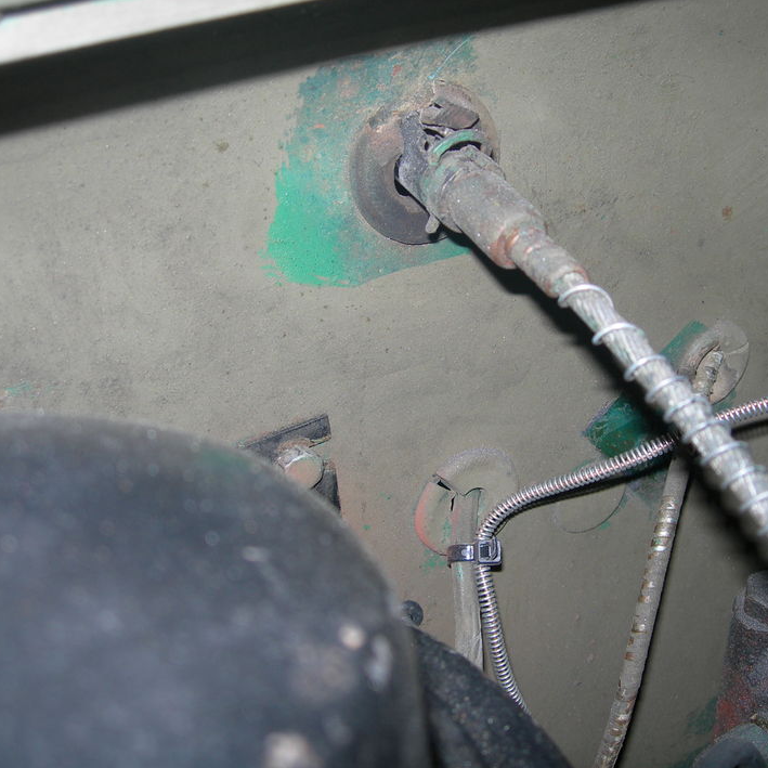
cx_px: 492
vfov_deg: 37.6
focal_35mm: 45
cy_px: 384
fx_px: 1130
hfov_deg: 37.3
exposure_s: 1/60.1
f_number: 2.8
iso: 50
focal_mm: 7.8
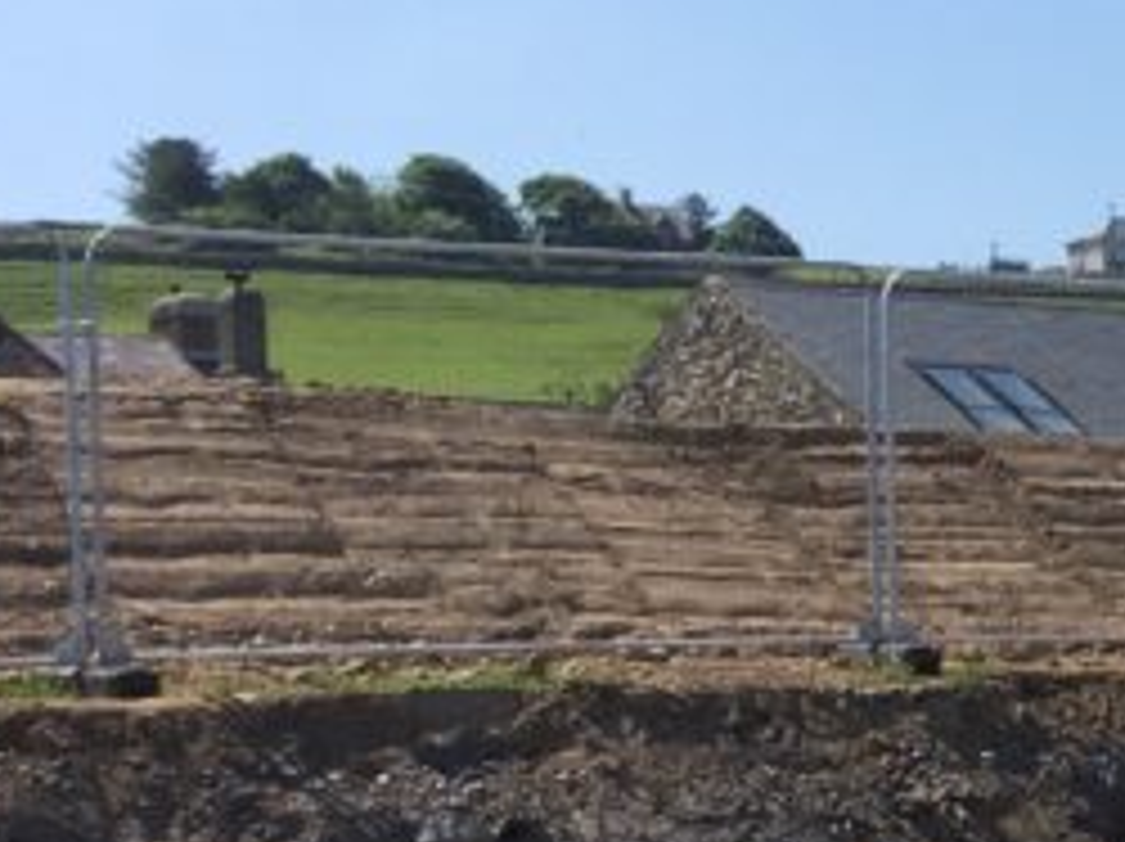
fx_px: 3864
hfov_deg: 14.0
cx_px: 2241
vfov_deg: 12.4
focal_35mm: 119
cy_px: 693
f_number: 2.2
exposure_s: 1/1603
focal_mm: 4.15
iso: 25
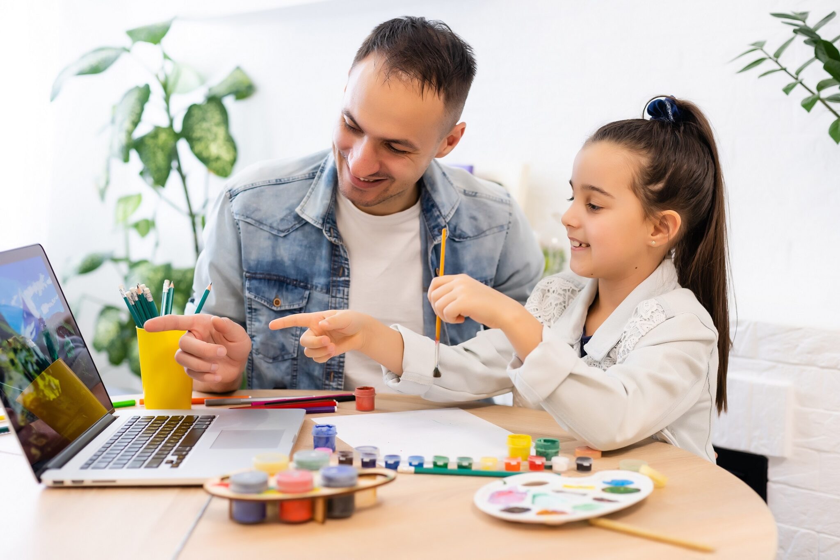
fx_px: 1166
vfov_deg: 27.0
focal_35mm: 50
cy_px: 280
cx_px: 420
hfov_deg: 39.6
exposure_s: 1/100
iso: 250
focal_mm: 50
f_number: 2.8
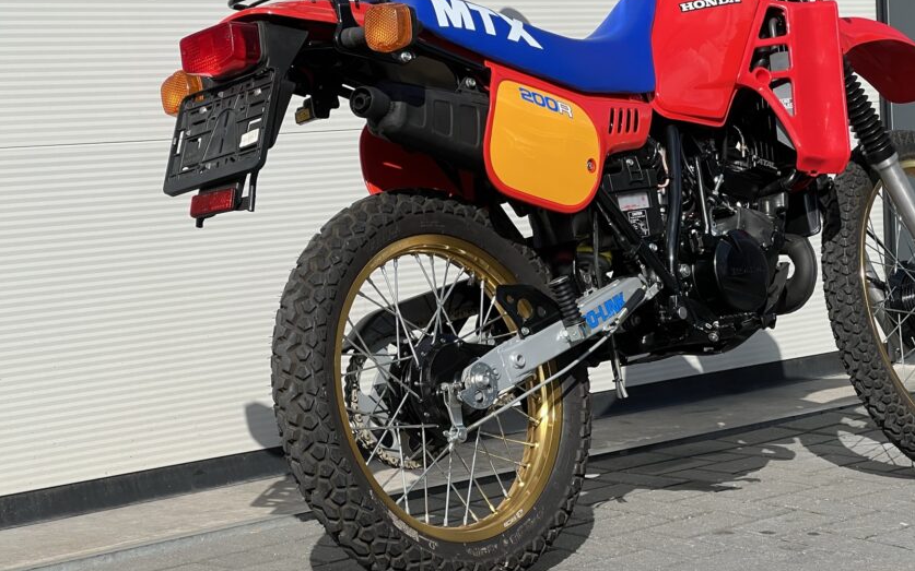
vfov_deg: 12.6
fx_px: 2593
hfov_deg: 20.0
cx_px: 565
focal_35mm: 104
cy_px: 178
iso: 32
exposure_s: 1/1233
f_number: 2.8
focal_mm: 9
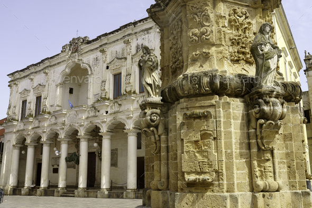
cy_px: 104
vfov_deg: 36.9
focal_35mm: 36
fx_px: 312
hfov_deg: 53.1
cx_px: 156
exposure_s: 1/160
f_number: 9
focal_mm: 36
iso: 100
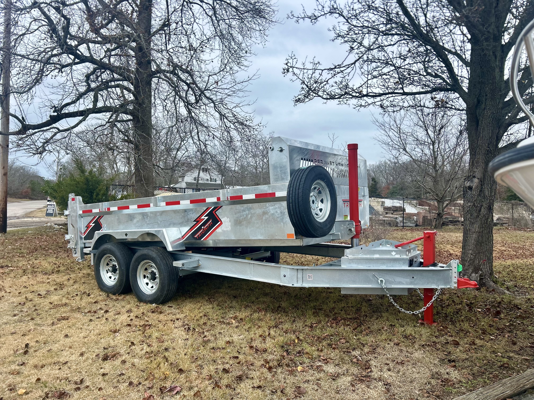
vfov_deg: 53.1
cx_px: 267
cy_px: 200
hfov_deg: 67.3
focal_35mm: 26
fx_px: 401
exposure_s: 1/1183
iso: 50
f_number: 1.5
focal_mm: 5.7
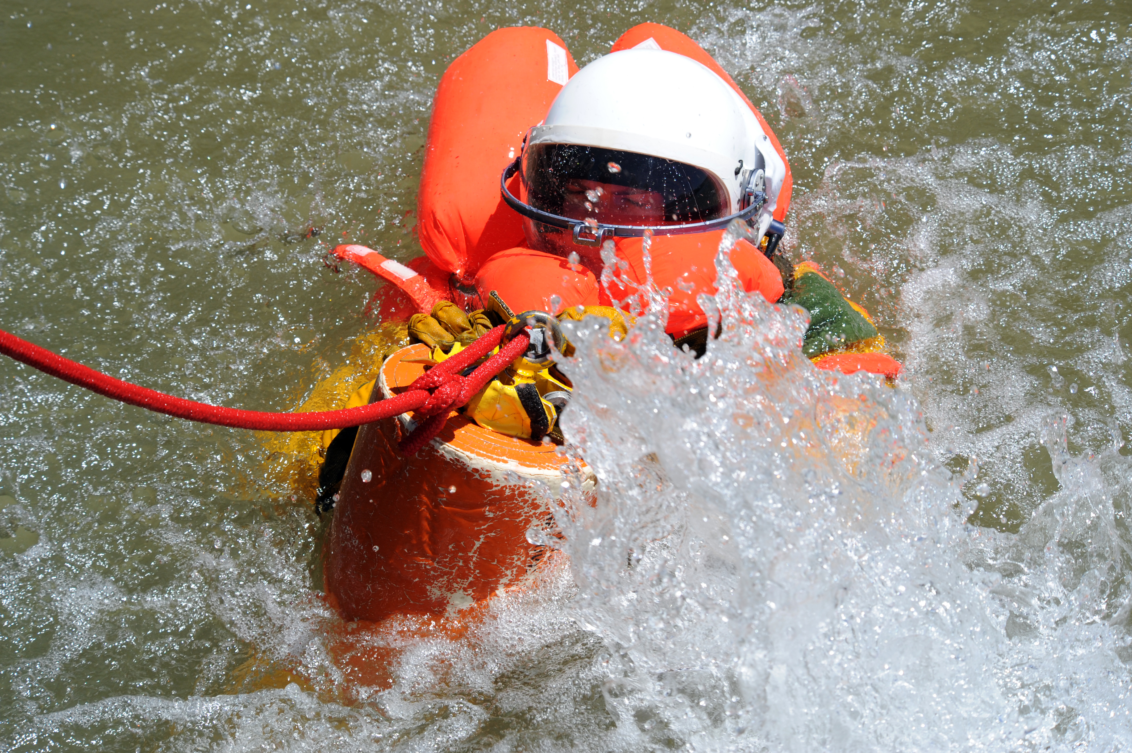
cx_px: 566
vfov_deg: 17.0
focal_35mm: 80
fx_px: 2514
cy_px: 376
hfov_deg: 25.4
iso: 400
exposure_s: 1/640
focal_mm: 80
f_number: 11
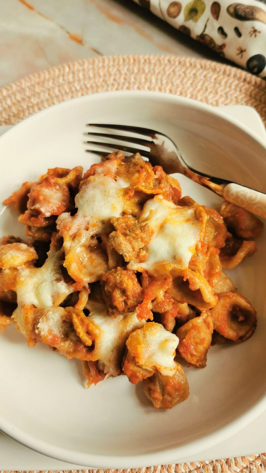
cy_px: 232
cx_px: 124
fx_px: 376
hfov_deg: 38.9
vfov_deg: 64.3
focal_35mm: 30
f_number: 1.6
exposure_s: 1/120
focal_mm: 5.56
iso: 64
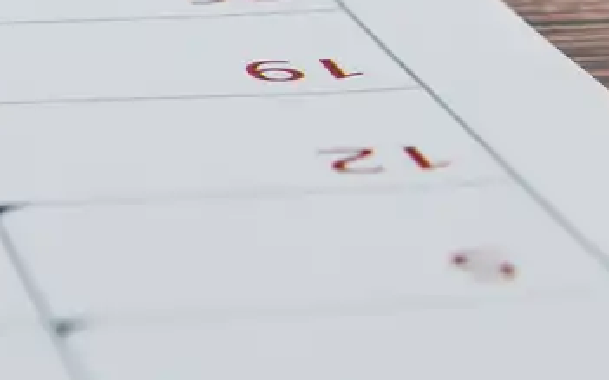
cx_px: 21
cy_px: -679
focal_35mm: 279
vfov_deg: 4.5
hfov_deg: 7.5
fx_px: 4628
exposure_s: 1/50
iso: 100
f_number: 7.1
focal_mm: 48
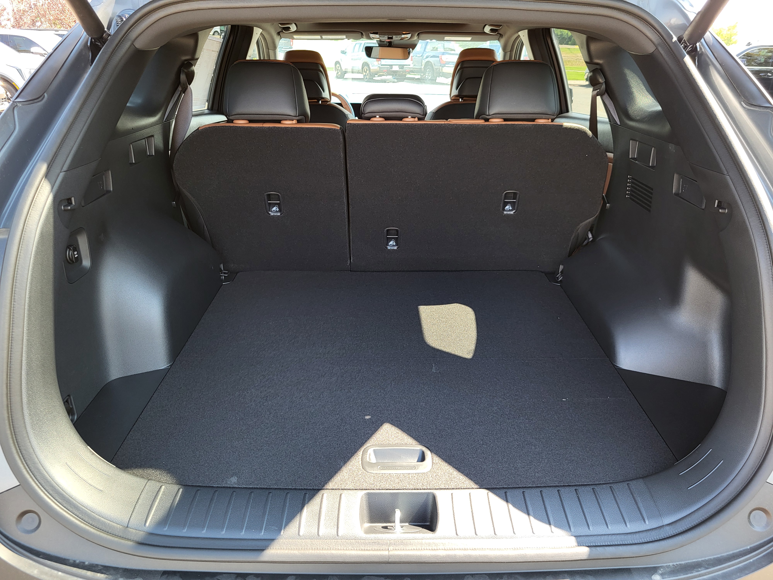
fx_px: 581
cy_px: 290
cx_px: 386
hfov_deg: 67.3
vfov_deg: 53.1
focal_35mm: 26
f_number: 1.8
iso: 50
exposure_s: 1/100
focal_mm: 5.4
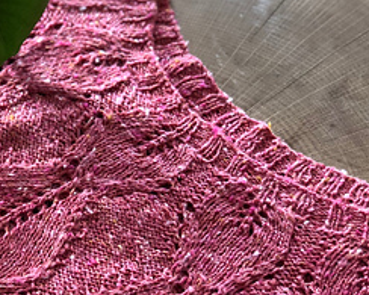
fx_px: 1244
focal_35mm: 114
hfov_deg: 16.7
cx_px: 47
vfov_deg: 13.5
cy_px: 184
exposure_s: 1/50
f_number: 2.8
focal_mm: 6.6
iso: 160
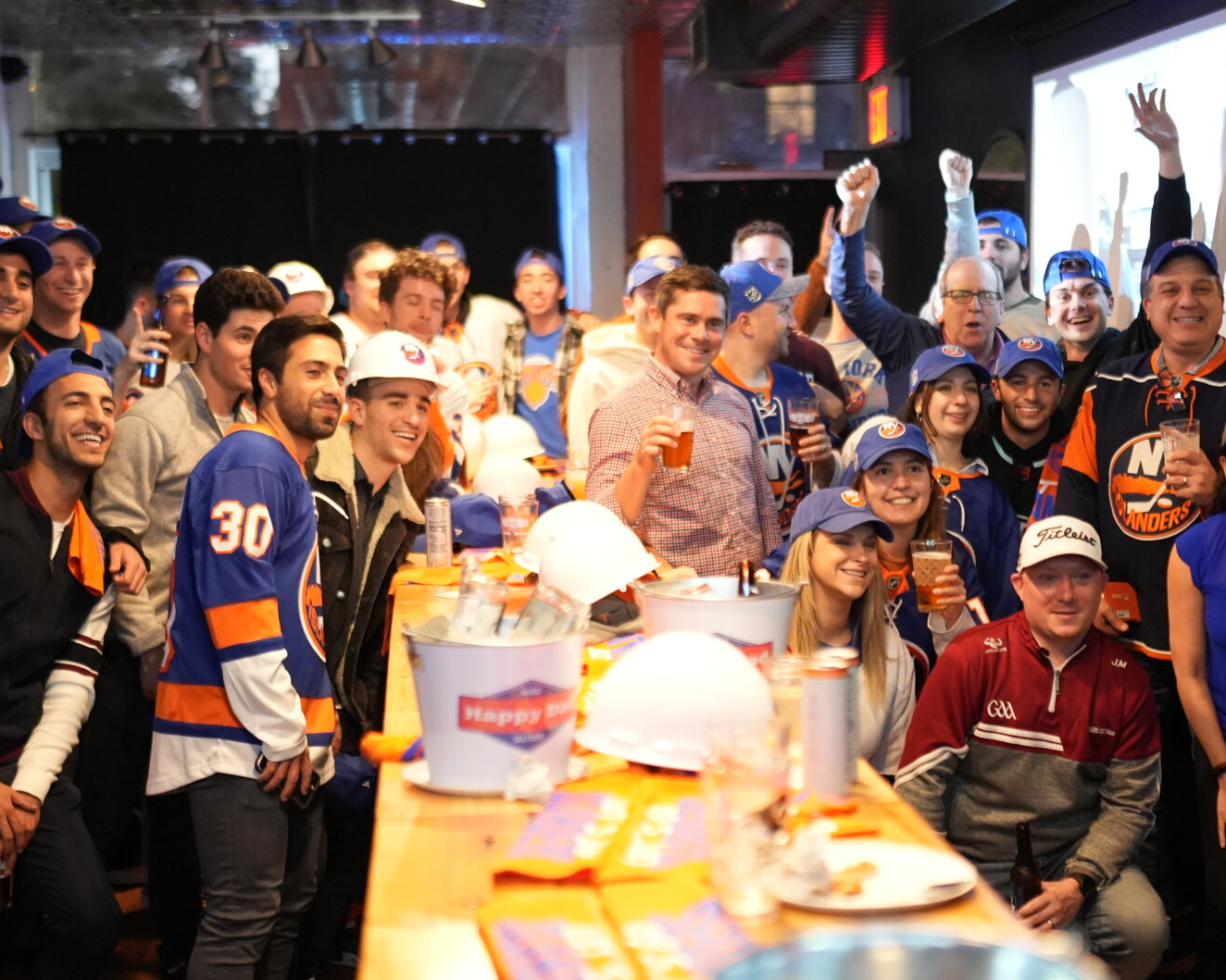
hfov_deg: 31.9
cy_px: 489
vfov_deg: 25.8
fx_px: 2141
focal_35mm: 59
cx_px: 706
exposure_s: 1/250
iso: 3200
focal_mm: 35
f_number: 1.4
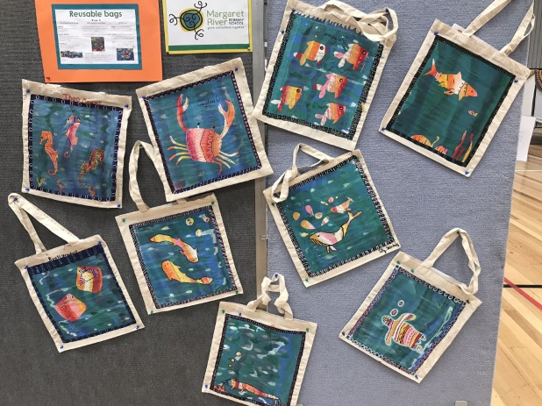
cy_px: 205
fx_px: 454
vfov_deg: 48.2
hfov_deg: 61.7
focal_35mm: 29
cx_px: 264
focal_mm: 3.99
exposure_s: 1/33
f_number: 1.8
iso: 25
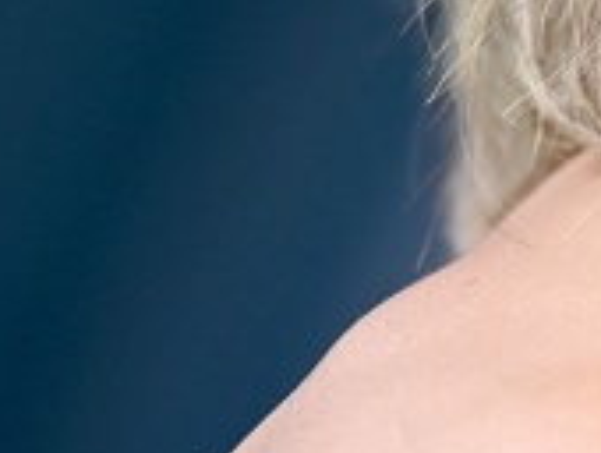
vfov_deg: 0.7
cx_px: 983
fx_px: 35381
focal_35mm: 2035
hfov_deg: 1.0
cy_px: -39
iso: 640
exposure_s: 1/2000
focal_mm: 300
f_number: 2.8
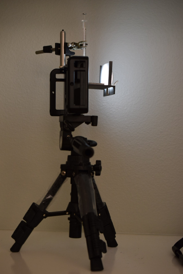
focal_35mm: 60
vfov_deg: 33.4
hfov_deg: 22.7
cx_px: 92
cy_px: 137
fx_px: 457
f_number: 4
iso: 560
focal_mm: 40
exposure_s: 1/60
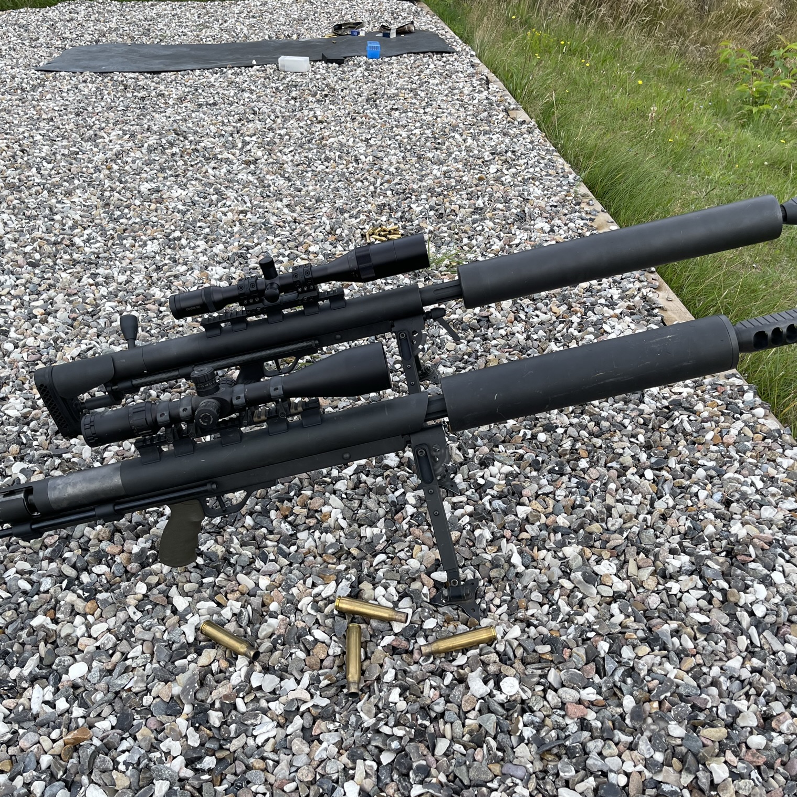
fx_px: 808
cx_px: 394
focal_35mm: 31
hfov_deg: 52.5
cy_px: 395
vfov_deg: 52.5
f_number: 1.6
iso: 32
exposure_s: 1/1353
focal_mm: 5.1
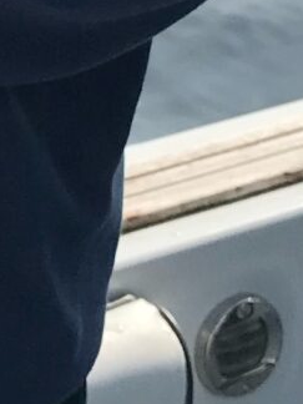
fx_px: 2579
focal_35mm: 221
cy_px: -207
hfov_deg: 6.5
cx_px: -362
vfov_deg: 8.7
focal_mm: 3.99
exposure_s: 1/2817
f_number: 1.8
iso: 20
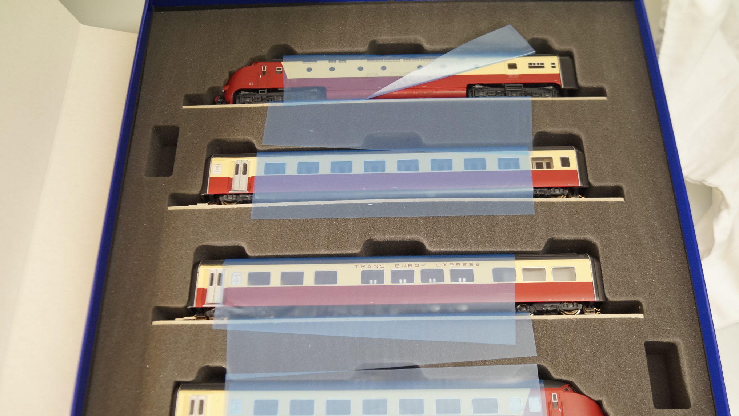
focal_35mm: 38
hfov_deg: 52.8
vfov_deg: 31.2
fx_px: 745
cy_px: 226
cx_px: 369
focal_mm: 24
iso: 800
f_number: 4
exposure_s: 1/160
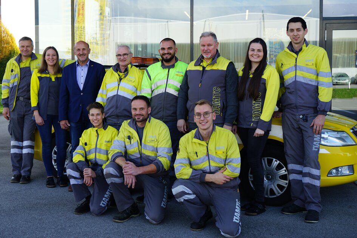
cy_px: 119
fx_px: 416
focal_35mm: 42
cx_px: 178
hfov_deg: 46.4
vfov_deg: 31.9
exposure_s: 1/80
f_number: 7.1
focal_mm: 42
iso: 100
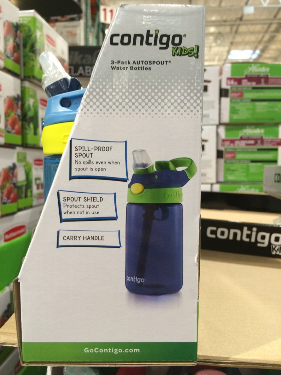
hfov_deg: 48.2
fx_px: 314
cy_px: 188
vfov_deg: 61.7
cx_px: 140
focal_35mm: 29
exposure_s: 1/30
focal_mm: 4.15
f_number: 2.2
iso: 125
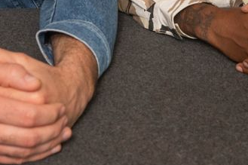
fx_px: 702
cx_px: 139
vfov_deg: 12.3
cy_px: -126
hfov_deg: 20.0
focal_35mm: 102
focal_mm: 28
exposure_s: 1/200
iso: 1000
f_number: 5
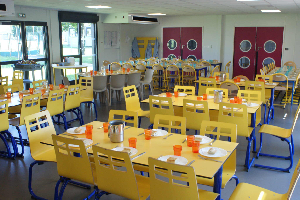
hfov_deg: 53.2
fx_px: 300
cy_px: 100
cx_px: 150
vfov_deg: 36.8
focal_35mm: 36
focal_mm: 24
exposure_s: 1/30
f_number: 10
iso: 800
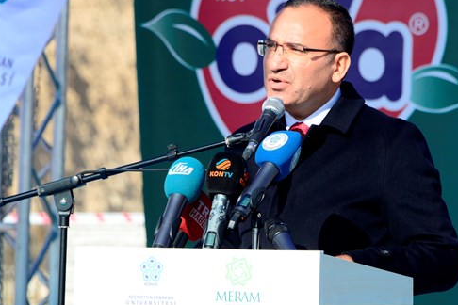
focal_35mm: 395
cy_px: 135
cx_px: 287
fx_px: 5025
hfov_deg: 5.2
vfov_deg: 3.5
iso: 400
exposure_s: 1/500
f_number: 9
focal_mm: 300
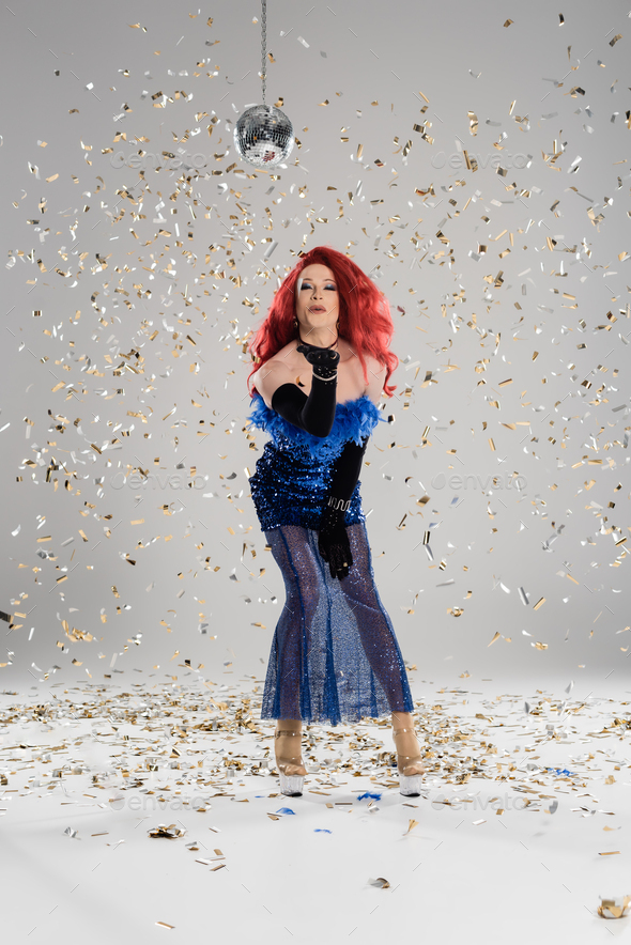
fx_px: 1313
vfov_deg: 39.6
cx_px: 316
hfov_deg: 27.0
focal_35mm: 50
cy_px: 472
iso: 125
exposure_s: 1/160
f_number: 5
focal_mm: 50
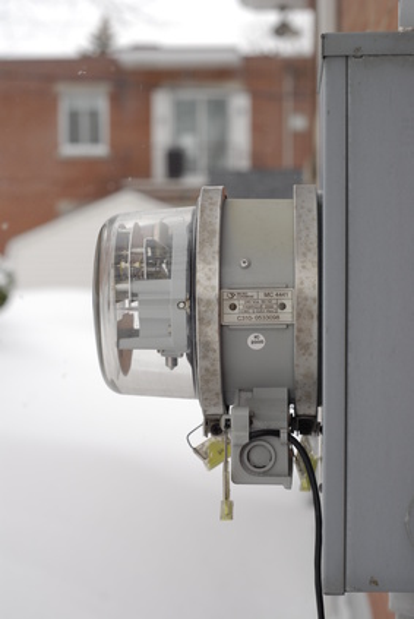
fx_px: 1290
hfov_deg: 18.2
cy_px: 310
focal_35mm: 75
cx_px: 207
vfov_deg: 27.0
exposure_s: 1/160
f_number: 6.3
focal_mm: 50
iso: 100
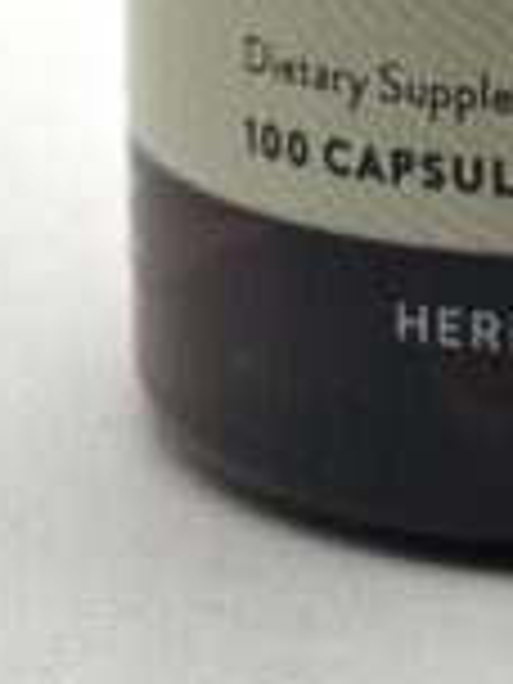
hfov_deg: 5.8
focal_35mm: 253
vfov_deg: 7.5
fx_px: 4999
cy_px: -666
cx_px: 711
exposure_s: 1/351
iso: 64
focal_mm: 6.86
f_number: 1.78
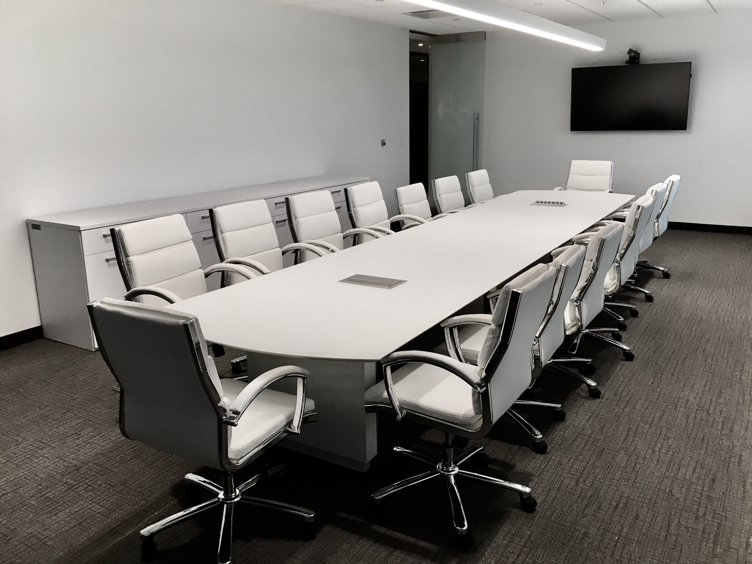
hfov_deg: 61.7
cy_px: 282
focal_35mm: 29
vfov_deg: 48.2
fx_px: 630
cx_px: 376
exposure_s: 1/30
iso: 25
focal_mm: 4.15
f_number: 2.2
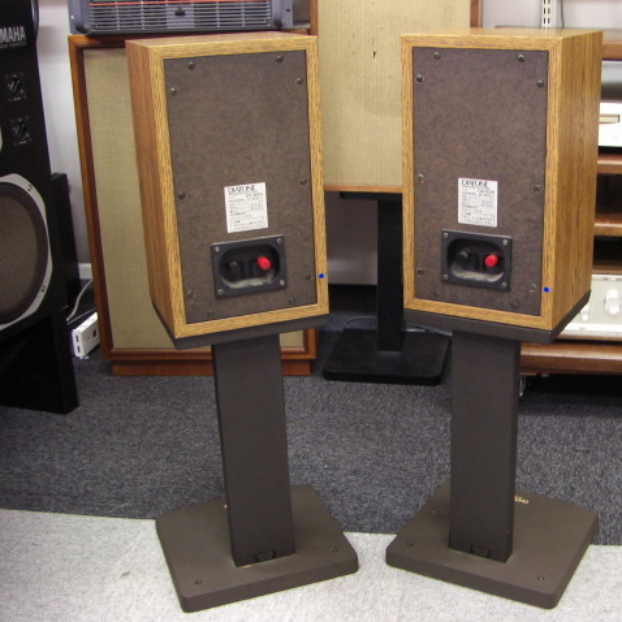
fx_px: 915
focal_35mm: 45
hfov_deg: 37.3
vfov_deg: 37.6
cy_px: 311
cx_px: 389
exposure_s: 1/6
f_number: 3.4
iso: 200
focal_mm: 6.3
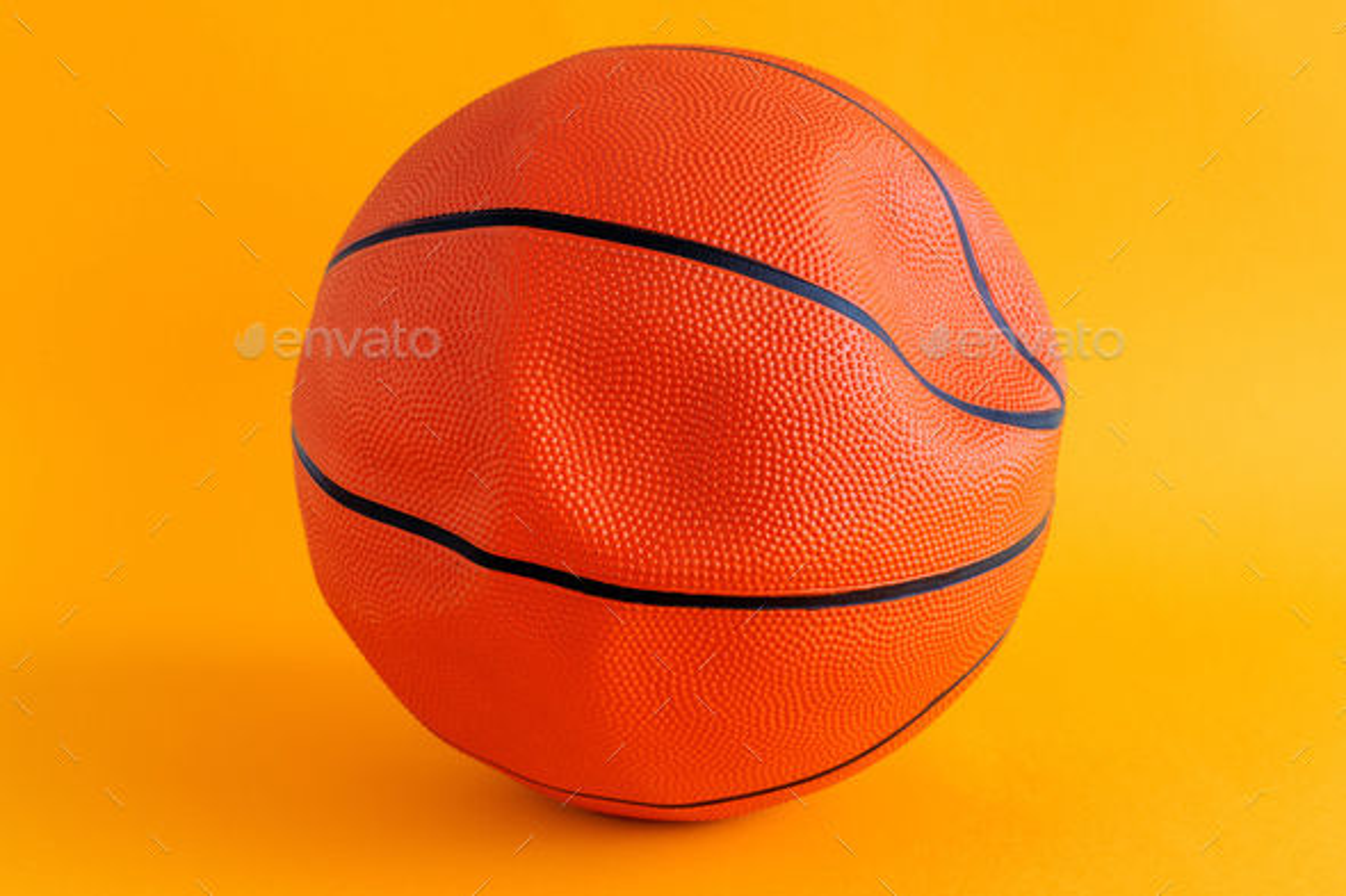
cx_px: 673
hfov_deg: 39.6
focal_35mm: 50
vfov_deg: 27.0
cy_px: 448
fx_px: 1869
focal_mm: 50
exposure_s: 4
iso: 64
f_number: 16
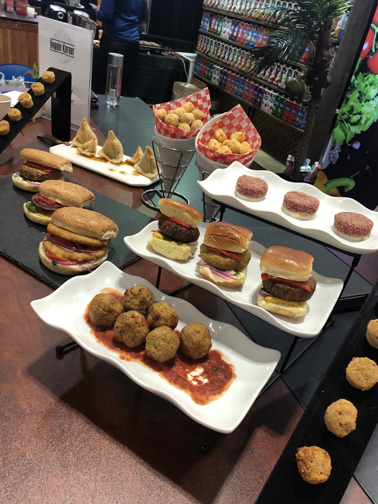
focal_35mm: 28
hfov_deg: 49.7
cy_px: 252
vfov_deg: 63.4
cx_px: 189
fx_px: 408
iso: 64
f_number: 1.8
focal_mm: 4
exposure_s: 1/15
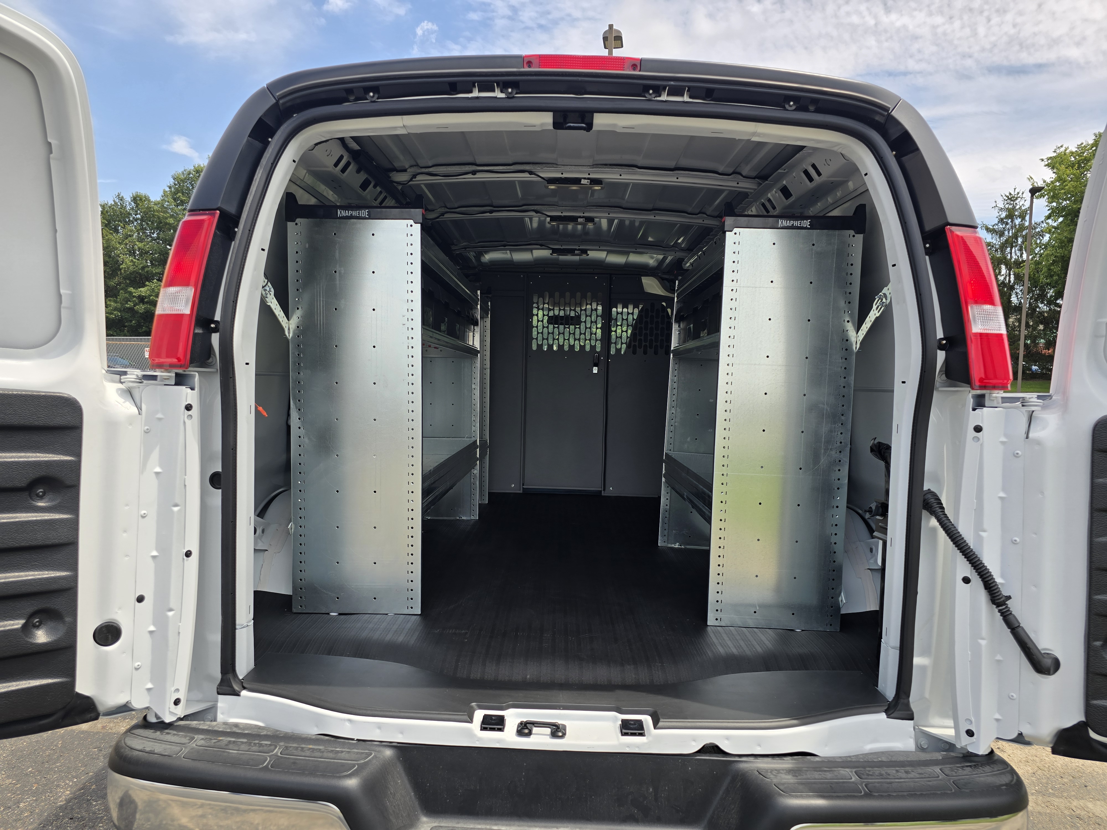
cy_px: 415
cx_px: 554
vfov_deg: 58.9
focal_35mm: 23
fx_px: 736
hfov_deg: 73.9
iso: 12
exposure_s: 1/477
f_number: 1.7
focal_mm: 6.3
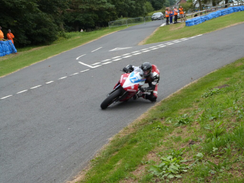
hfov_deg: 23.8
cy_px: 92
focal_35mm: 82
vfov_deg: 18.0
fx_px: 578
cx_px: 122
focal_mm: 14.8
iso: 320
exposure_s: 1/500
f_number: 3.4
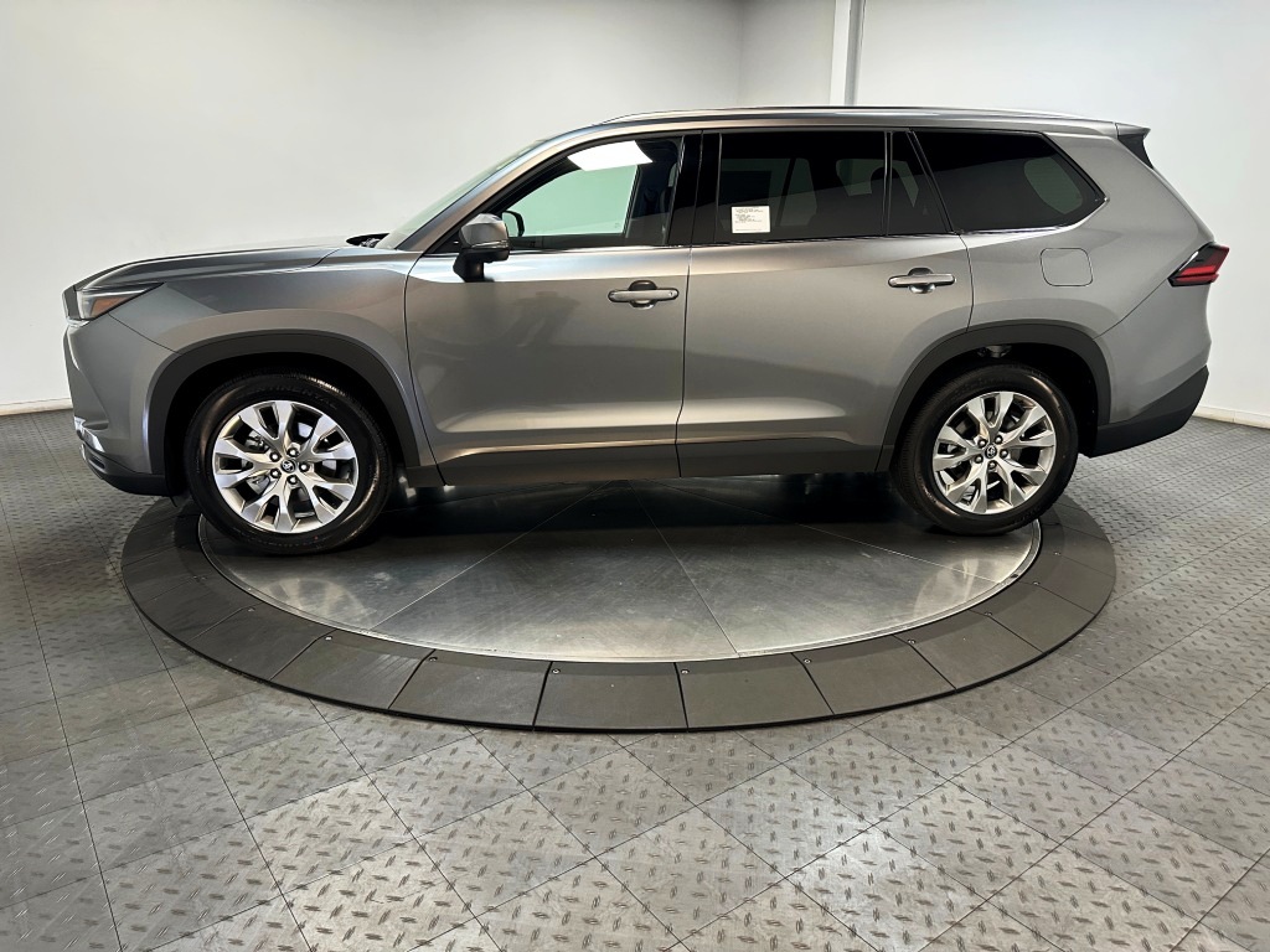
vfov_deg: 56.8
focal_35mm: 24
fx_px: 881
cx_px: 635
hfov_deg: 71.6
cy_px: 476
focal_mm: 6.86
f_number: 1.78
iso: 500
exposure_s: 1/60
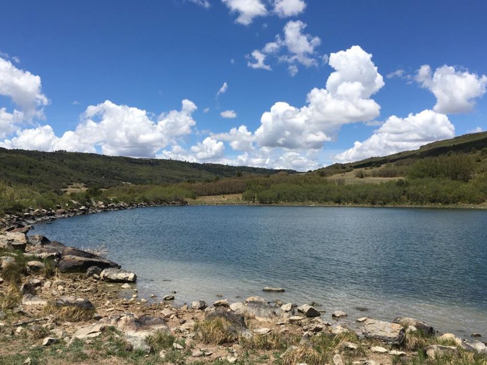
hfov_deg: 52.6
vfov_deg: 40.6
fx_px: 492
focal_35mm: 35
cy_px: 209
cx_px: 252
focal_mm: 4.15
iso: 25
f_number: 2.2
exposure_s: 1/2747
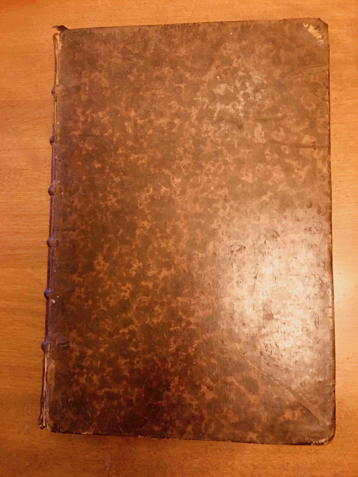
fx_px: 400
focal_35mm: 29
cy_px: 238
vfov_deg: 61.7
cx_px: 179
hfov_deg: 48.2
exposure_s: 1/4
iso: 64
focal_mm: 4.15
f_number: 2.2
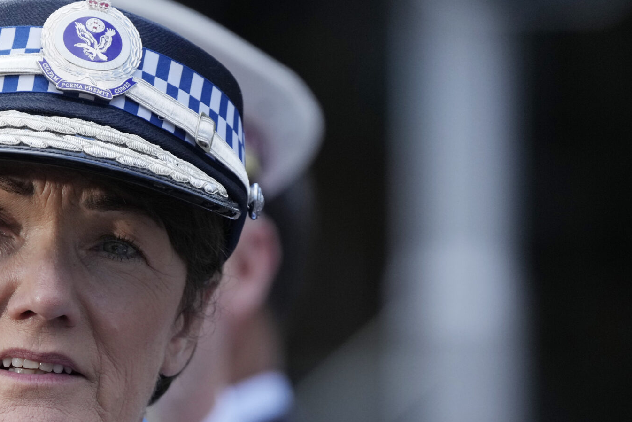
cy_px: 377
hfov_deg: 3.2
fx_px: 11220
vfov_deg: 2.2
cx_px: 51
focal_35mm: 639
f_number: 5.6
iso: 1250
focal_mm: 336
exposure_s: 1/2500
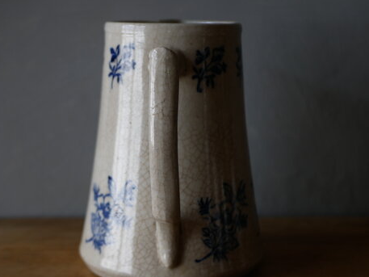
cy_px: 140
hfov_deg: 27.8
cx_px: 184
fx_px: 746
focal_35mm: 70
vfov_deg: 21.0
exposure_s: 1/200
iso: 200
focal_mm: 25
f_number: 2.5
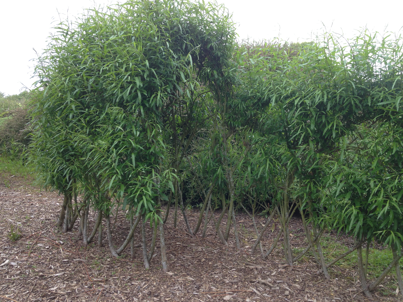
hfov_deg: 55.4
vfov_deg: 42.9
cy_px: 151
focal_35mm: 33
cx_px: 202
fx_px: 384
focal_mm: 4.12
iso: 50
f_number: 2.4
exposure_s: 1/120
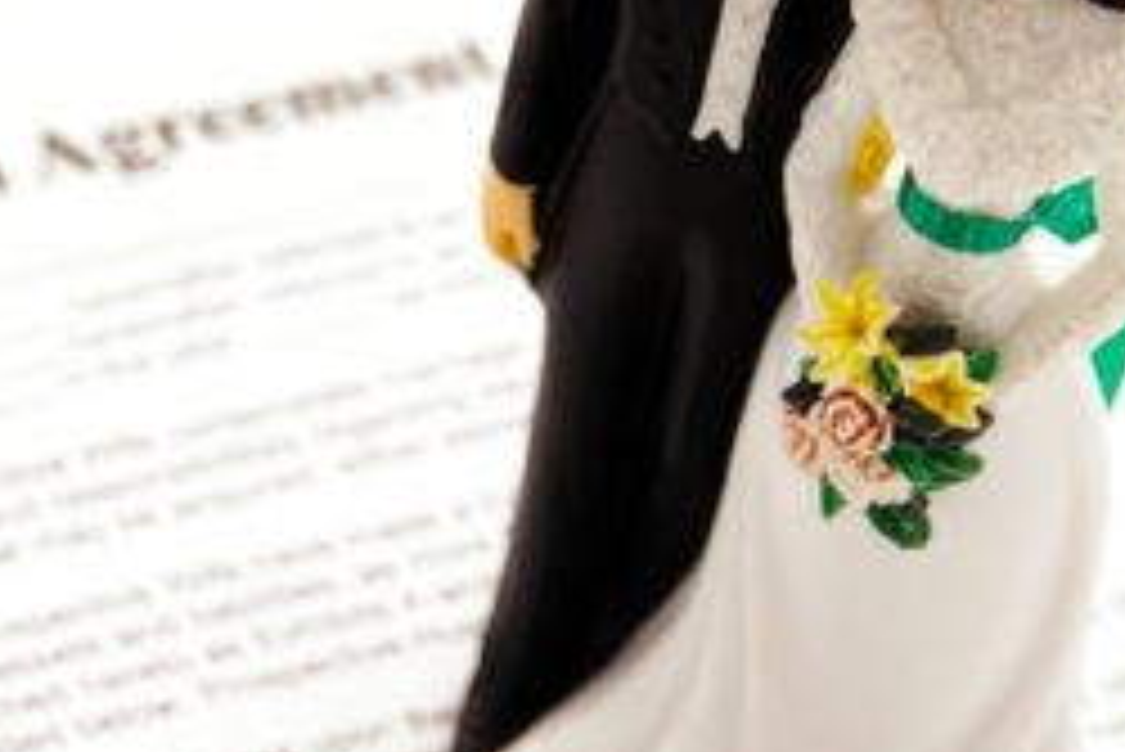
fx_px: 7191
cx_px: 320
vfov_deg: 6.0
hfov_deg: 8.9
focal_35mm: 230
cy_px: 529
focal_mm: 50
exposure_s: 1/125
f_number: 6.7
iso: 200
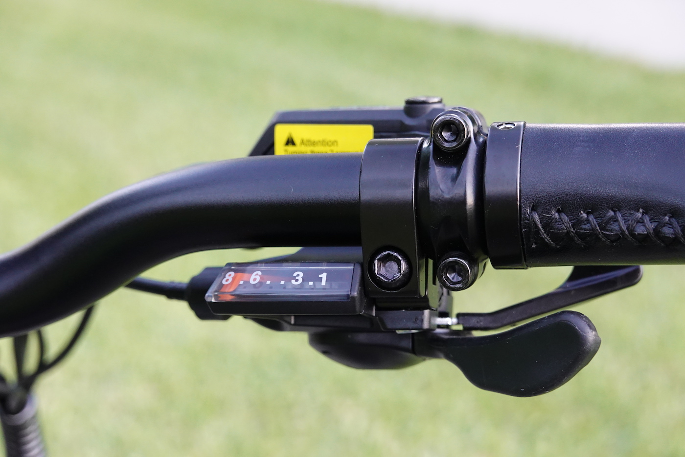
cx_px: 342
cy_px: 228
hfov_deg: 27.0
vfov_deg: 18.2
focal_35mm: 75
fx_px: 1427
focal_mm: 27.44
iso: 800
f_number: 4
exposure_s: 1/80
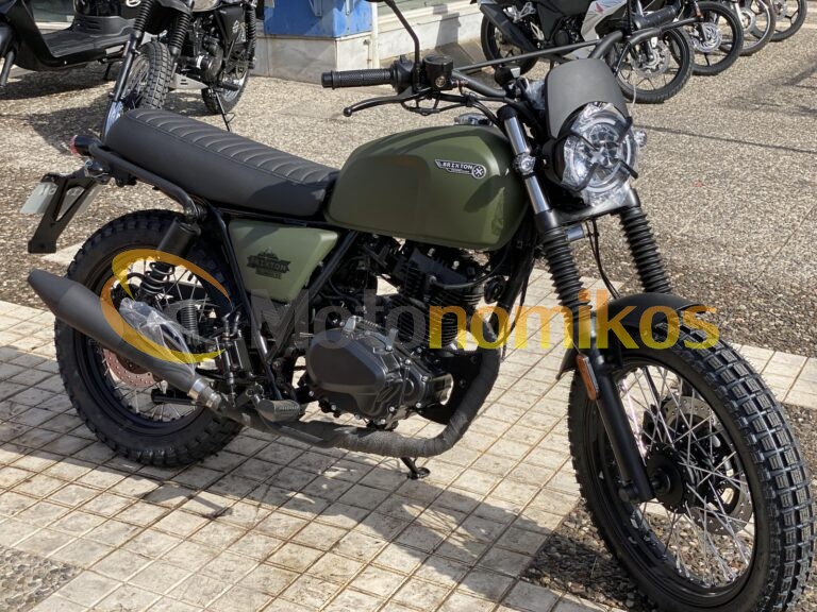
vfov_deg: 28.0
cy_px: 306
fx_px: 1227
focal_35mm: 52
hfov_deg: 36.8
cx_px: 408
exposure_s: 1/786
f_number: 2
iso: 20
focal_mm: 6
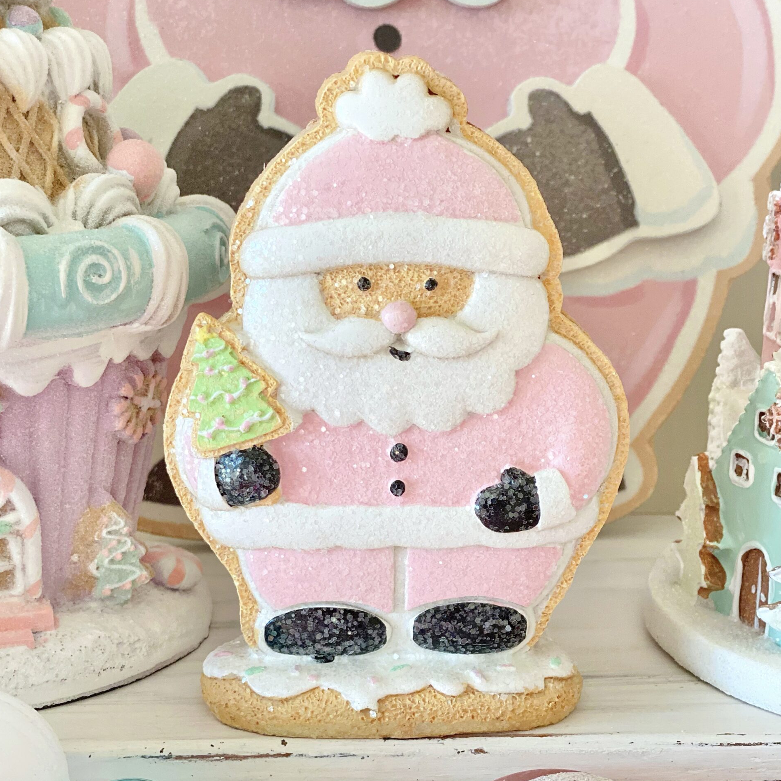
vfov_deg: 27.7
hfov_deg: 27.7
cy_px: 456
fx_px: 1583
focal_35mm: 62
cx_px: 387
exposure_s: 1/60
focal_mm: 6
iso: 160
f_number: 2
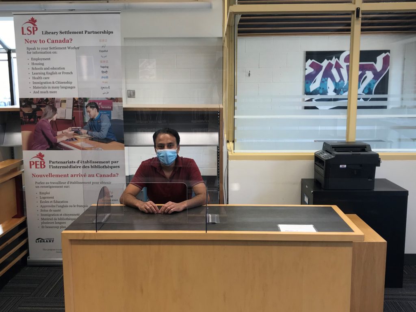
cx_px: 208
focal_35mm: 28
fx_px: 336
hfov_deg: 63.4
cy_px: 156
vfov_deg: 49.7
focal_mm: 3.99
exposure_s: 1/43
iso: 20
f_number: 1.8
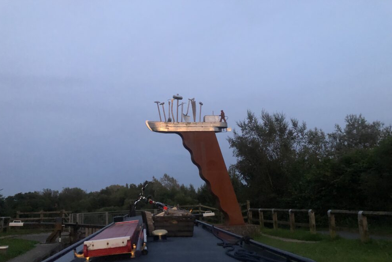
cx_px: 191
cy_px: 151
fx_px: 327
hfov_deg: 61.9
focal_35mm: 30
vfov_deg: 43.5
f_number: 1.8
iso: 125
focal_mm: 3.99
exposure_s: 1/4
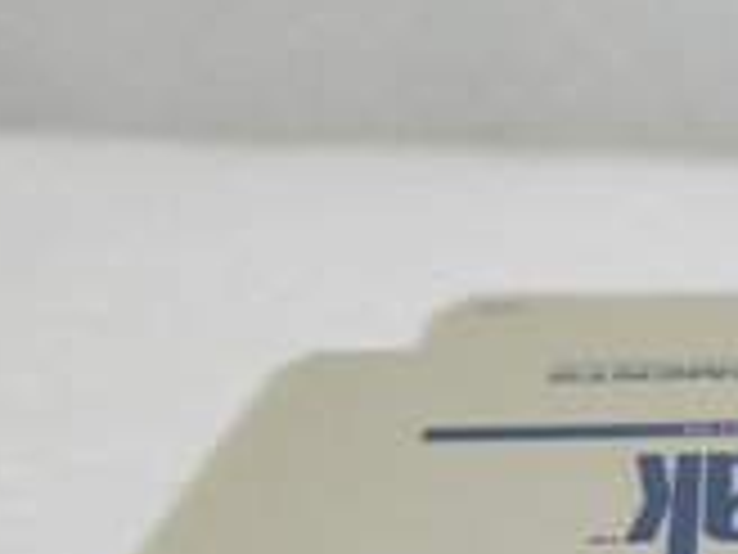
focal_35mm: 103
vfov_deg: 13.8
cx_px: 1102
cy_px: 714
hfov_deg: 17.2
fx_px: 2196
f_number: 1.8
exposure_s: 1/50
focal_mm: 4.75
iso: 320
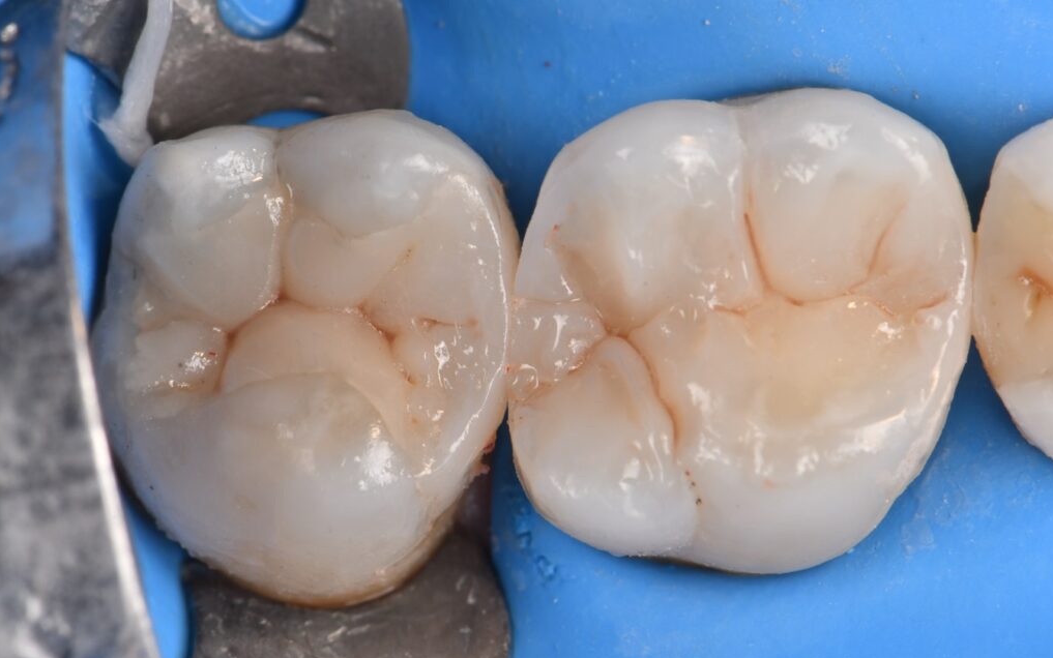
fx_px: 4621
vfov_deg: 8.2
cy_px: 336
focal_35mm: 161
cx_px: 528
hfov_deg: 13.0
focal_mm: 105
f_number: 32
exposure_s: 1/160
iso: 200
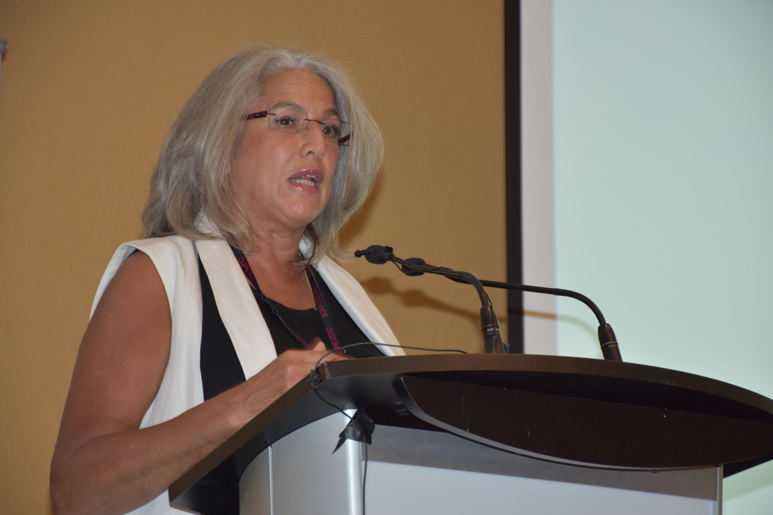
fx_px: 3221
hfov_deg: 13.7
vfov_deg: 9.1
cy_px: 258
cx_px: 386
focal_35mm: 150
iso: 640
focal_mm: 100
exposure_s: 1/60
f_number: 5.6
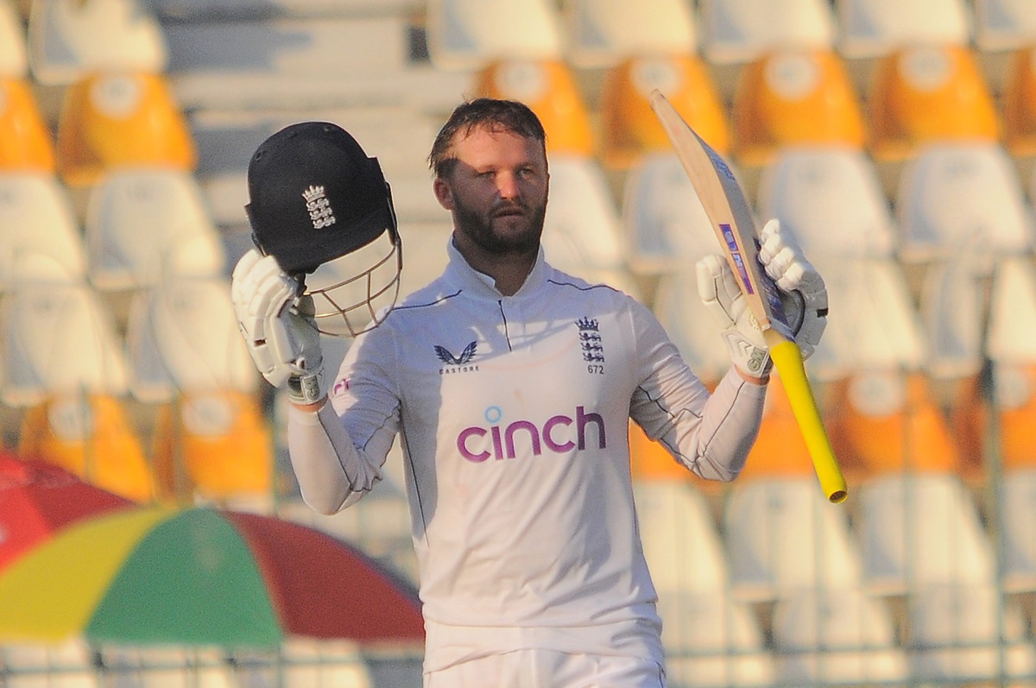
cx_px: 518
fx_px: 19401
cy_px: 344
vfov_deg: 2.0
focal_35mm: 675
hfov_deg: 3.1
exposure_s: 1/1600
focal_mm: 450
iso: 500
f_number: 6.3
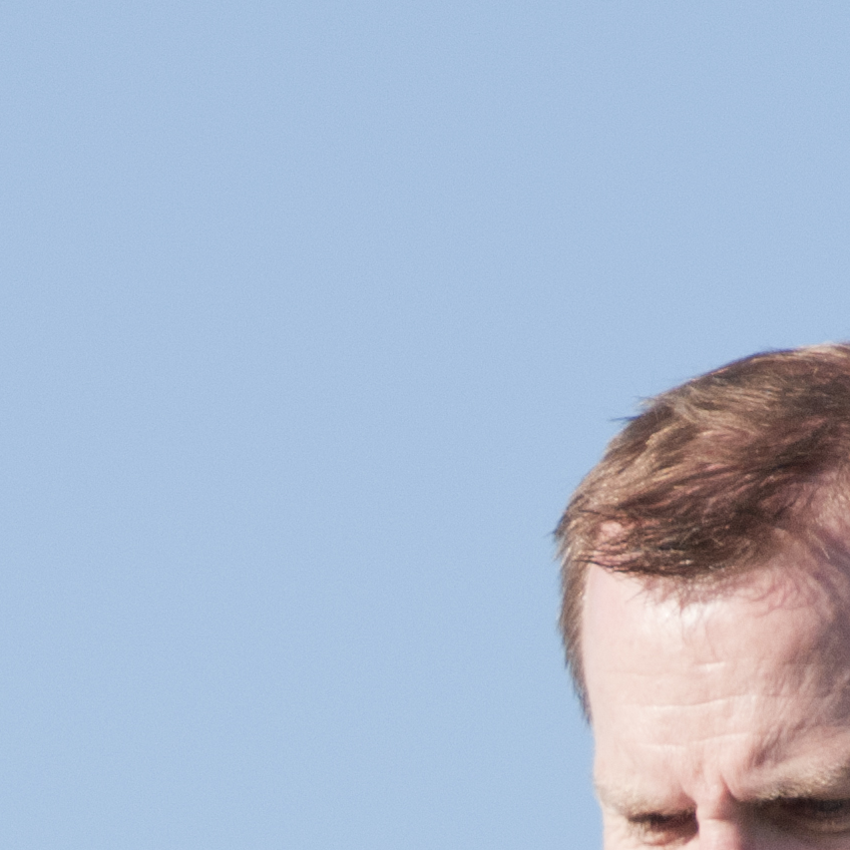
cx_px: 211
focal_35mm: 1282
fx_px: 35615
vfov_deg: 1.4
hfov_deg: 1.4
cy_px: 868
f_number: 9
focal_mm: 200
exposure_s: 1/640
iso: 400
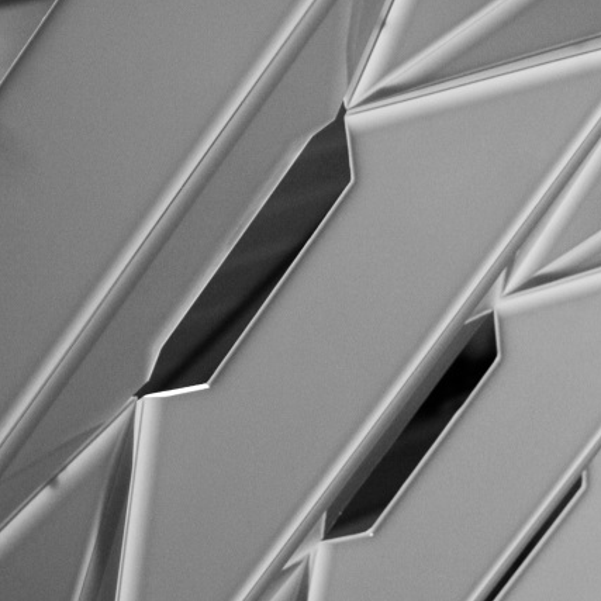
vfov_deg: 39.0
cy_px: 358
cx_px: 135
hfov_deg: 38.0
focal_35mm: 43
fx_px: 845
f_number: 3.5
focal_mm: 18
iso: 100
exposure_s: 1/13
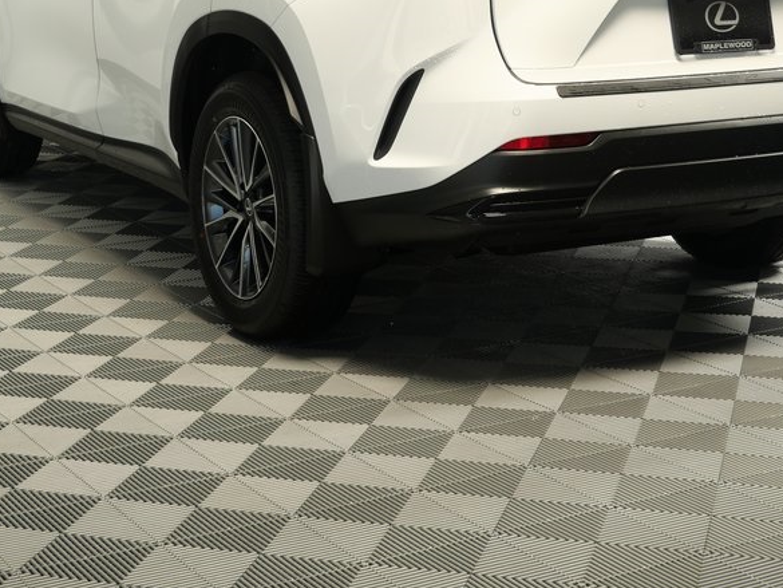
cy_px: 102
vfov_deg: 20.7
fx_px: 1584
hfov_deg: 27.8
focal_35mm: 70
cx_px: 394
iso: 250
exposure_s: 1/250
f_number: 4.5
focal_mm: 20
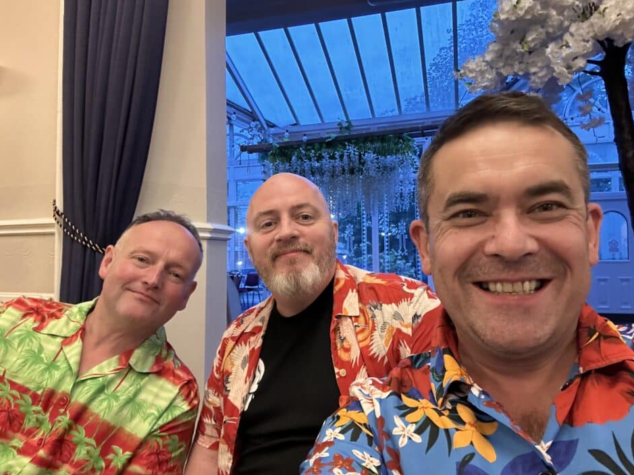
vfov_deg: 56.8
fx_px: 440
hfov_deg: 71.6
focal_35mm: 24
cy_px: 232
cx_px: 325
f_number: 1.9
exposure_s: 1/25
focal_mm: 2.69
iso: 400
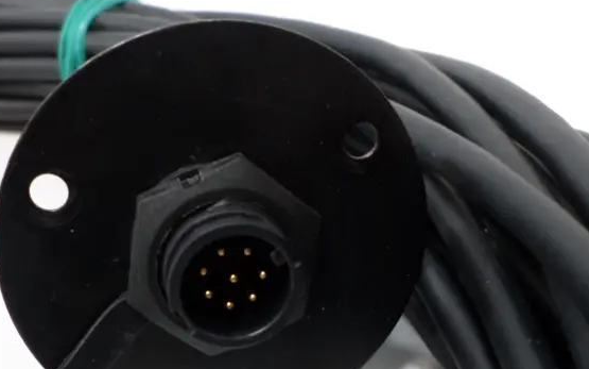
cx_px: 226
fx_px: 690
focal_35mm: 43
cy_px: 275
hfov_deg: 45.9
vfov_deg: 29.4
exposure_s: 1/30
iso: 160
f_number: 2.5
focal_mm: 4.5
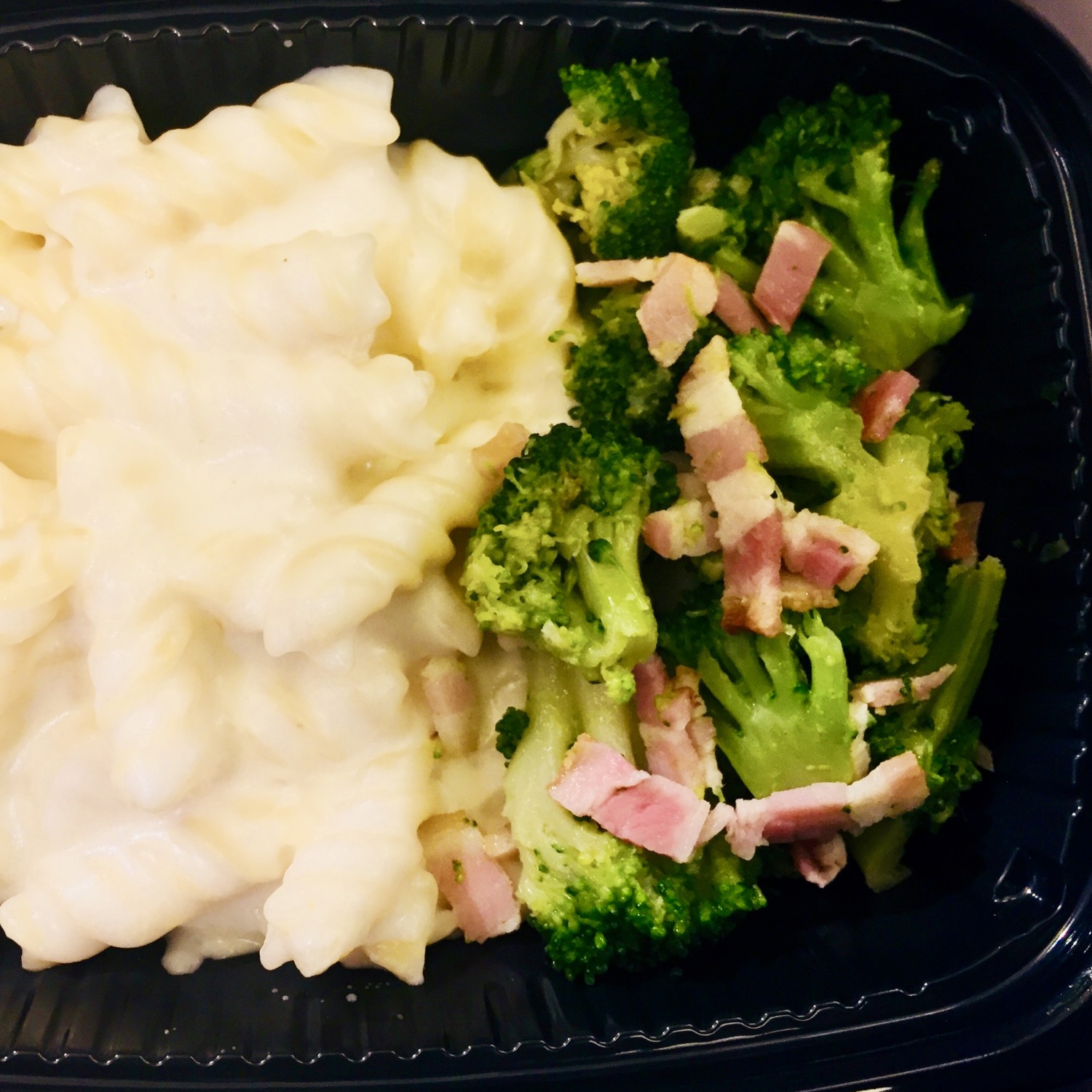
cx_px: 354
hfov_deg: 46.4
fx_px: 1249
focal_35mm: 35
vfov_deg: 47.2
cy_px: 536
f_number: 2.2
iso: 100
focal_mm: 4.15
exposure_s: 1/33
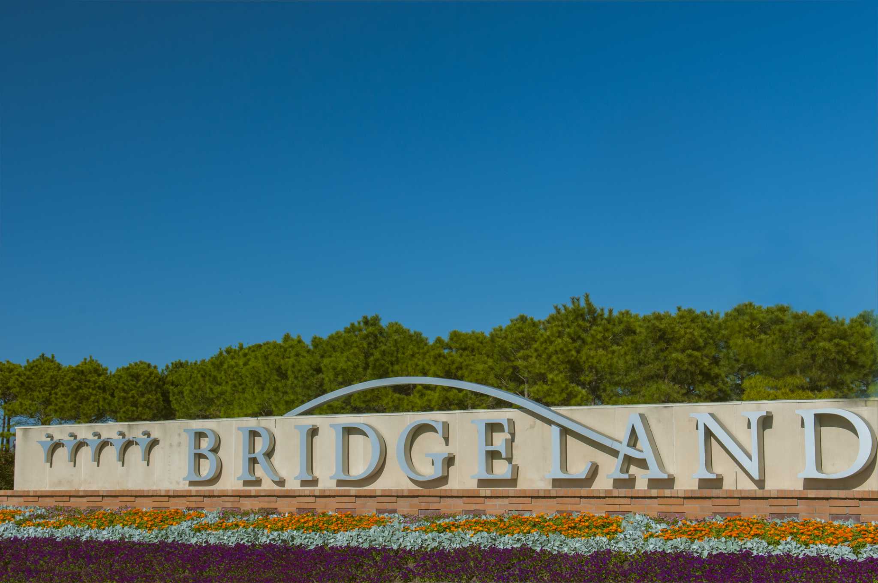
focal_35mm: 57
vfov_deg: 23.7
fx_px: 1388
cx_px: 439
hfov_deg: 35.1
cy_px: 292
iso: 200
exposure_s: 1/160
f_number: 8
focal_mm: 38
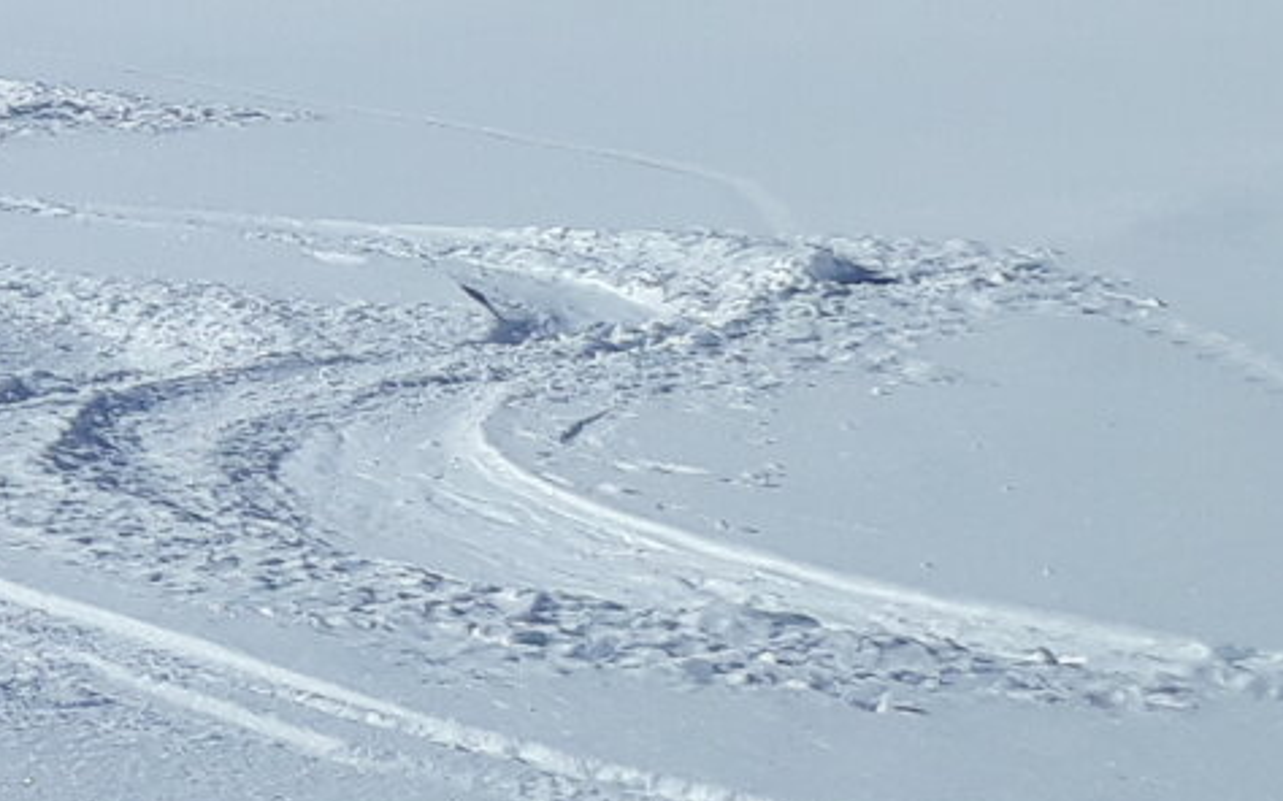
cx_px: -1448
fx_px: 4754
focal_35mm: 136
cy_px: -122
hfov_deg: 12.9
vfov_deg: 9.5
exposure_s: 1/5376
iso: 40
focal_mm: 3.6
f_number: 1.9
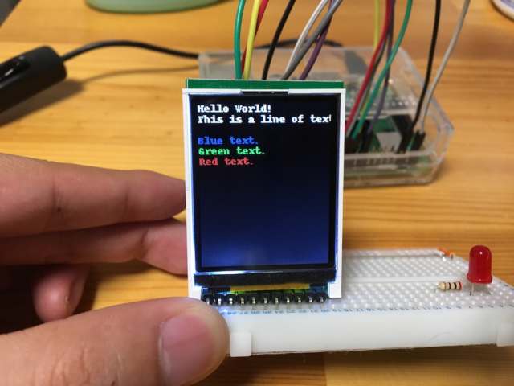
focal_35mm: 29
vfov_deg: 48.2
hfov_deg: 61.7
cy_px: 193
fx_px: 431
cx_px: 257
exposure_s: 1/30
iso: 100
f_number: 2.2
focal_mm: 4.15
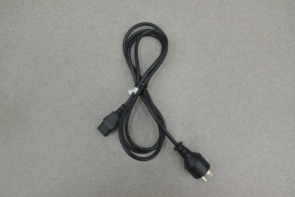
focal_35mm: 31
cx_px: 148
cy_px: 98
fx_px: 254
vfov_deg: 42.4
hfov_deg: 60.3
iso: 1600
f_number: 7.1
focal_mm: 31
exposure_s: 1/125
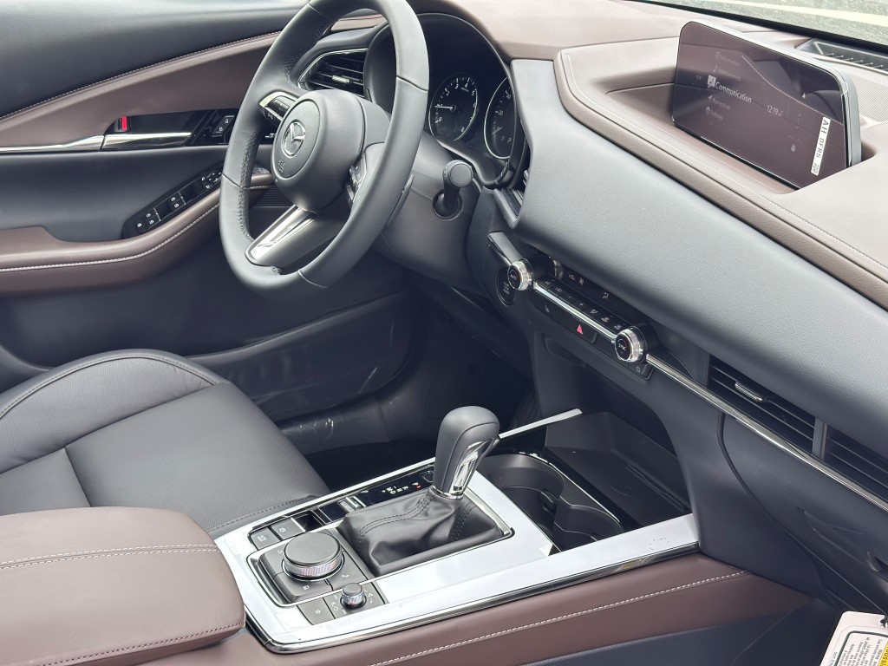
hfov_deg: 39.7
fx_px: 1231
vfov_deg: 30.3
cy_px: 333
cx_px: 444
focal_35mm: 48
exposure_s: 1/166
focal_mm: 6.86
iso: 80
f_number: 1.78
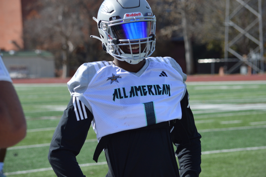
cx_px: 133
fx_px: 1285
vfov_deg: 7.9
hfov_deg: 11.8
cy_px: 88
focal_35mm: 174
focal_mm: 116
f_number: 6.3
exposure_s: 1/1600
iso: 400
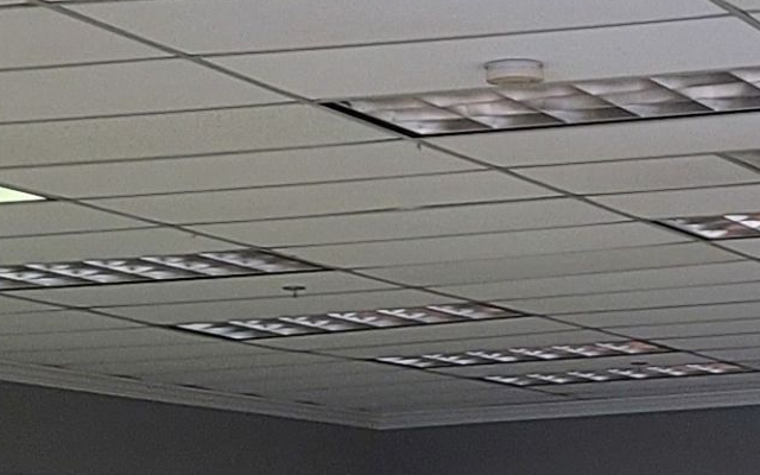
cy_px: 1163
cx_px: 1315
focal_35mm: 159
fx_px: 3293
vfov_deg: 7.7
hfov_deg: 12.2
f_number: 1.8
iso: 250
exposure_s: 1/60
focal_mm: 7
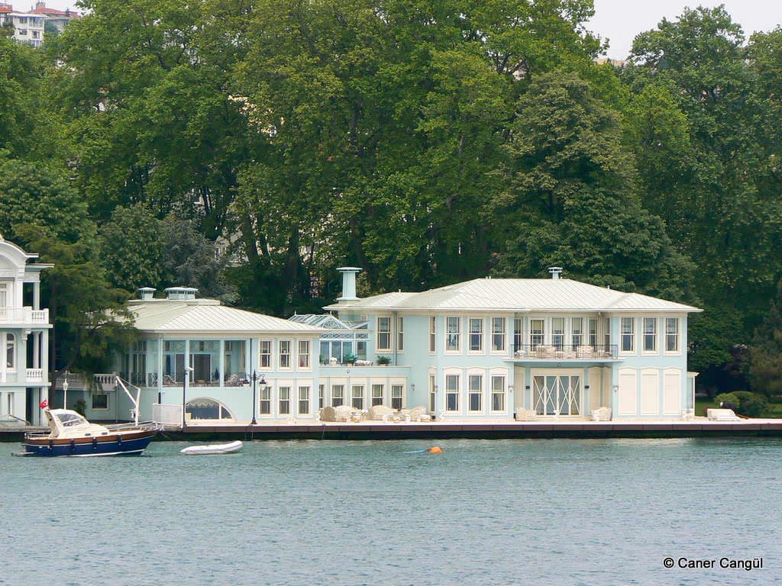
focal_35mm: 219
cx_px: 391
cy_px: 293
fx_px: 4947
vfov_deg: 6.8
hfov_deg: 9.0
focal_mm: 36.5
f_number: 5.6
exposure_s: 1/500
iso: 100
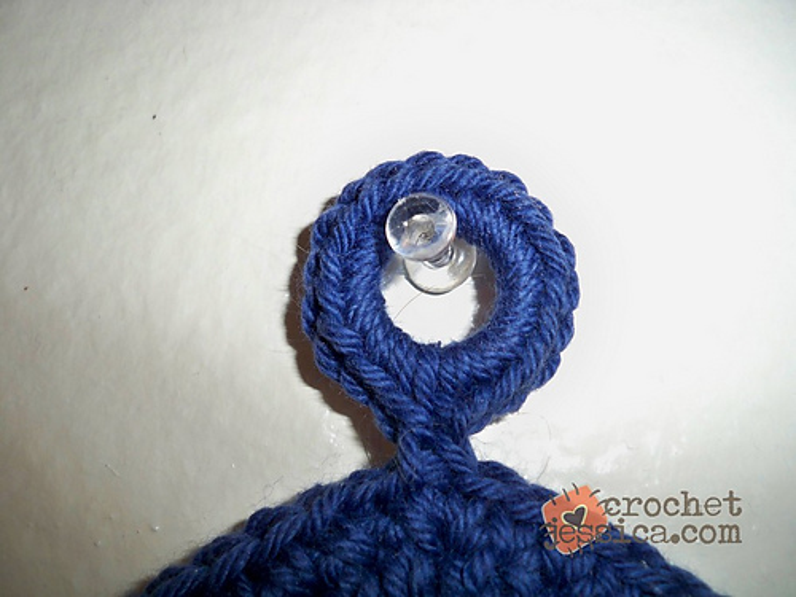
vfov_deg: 40.7
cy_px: 298
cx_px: 398
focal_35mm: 35
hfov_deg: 52.6
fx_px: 805
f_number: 3.1
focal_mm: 6.3
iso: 200
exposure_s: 1/30
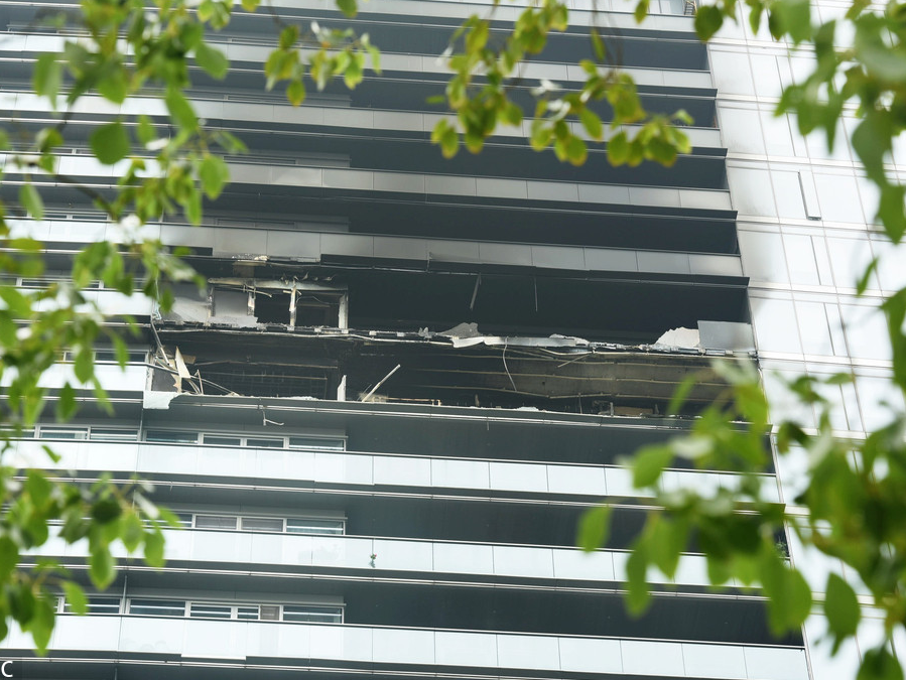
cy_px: 339
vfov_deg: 14.2
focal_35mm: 104
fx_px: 2723
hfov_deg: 18.9
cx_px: 432
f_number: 9
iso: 200
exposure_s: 1/100
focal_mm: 95
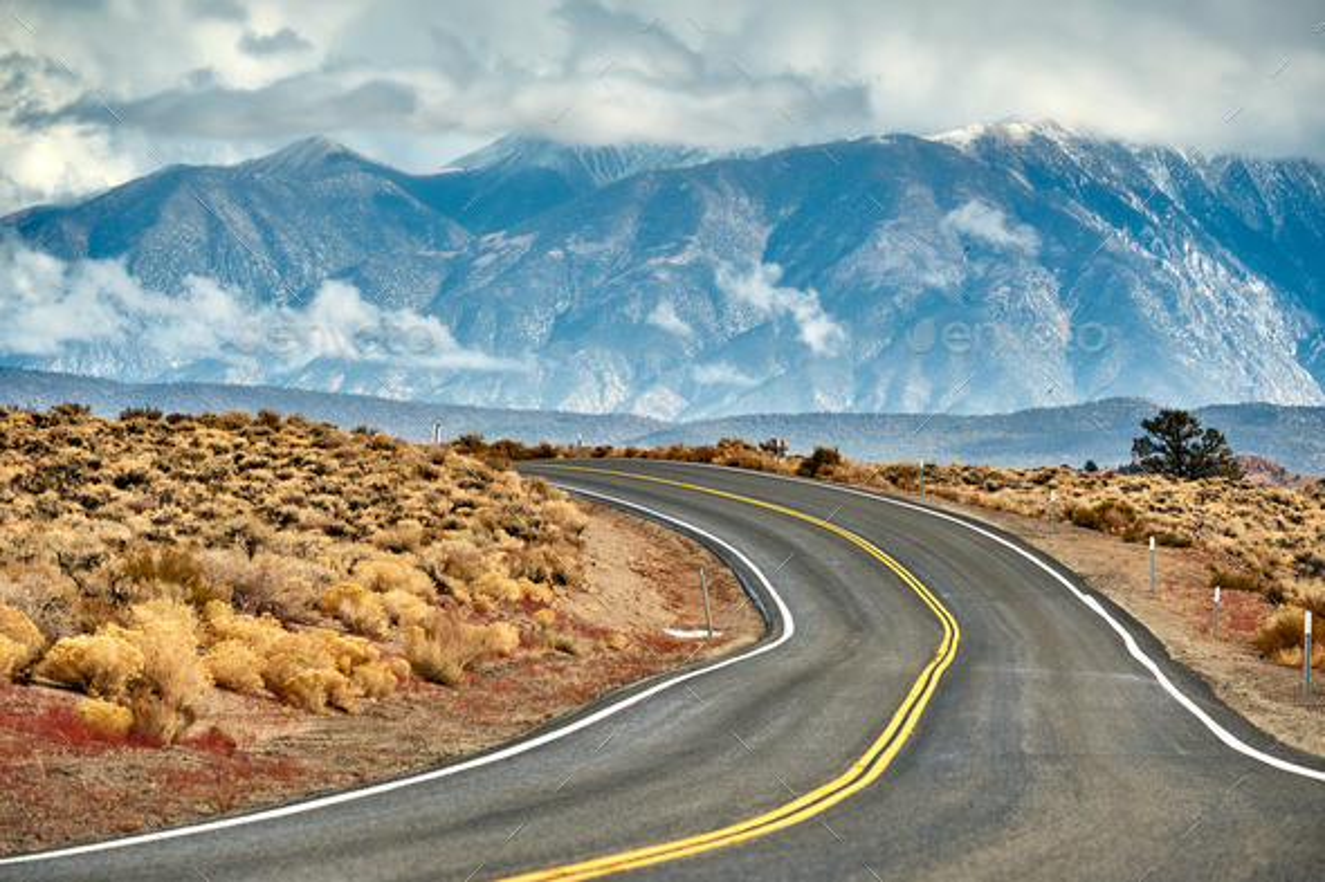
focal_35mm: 210
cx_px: 662
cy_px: 441
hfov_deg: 9.8
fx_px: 7727
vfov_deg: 6.5
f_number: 5.6
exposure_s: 1/950
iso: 400
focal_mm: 140
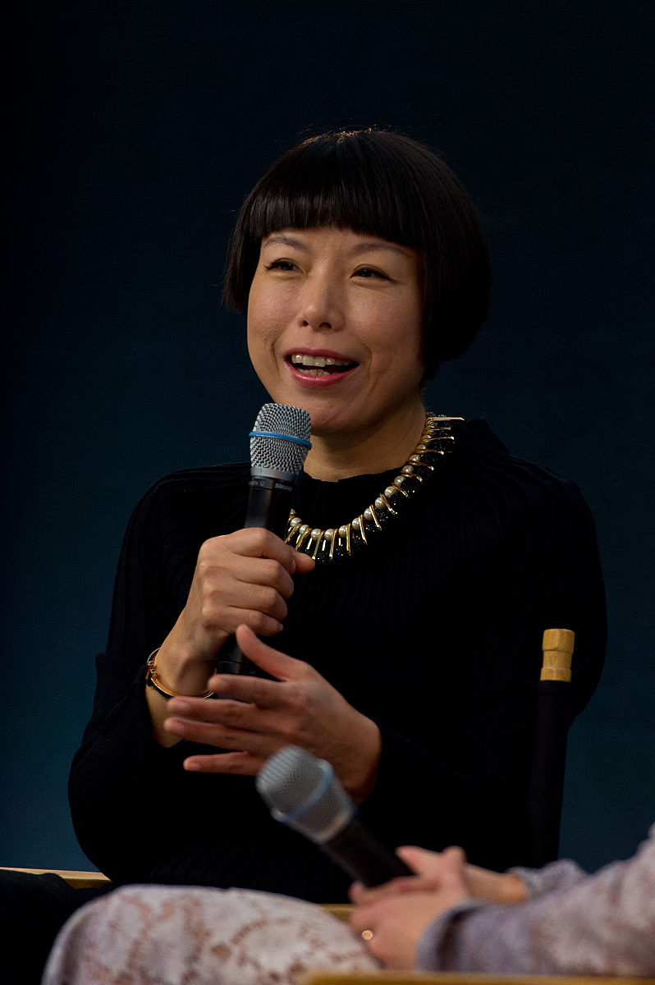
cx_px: 328
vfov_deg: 10.3
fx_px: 5467
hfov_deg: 6.9
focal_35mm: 200
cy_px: 492
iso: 1000
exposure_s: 1/250
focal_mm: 200
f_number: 4
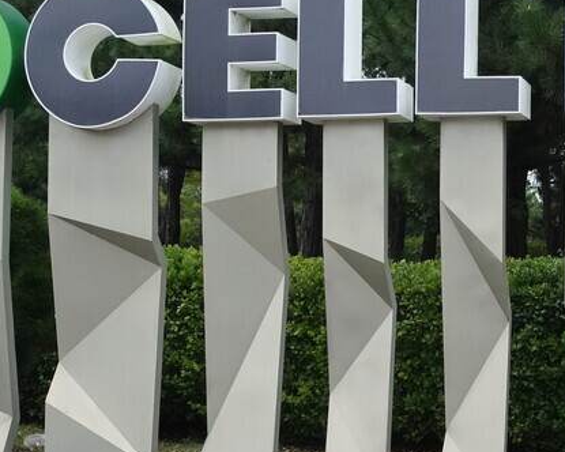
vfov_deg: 15.1
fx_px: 1706
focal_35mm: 102
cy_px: 221
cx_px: 490
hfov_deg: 18.5
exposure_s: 1/640
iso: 1600
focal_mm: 17.59
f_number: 4
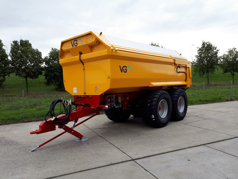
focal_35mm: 27
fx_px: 186
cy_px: 90
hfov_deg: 65.3
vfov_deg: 51.4
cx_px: 119
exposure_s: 1/516
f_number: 1.9
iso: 40
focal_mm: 3.6
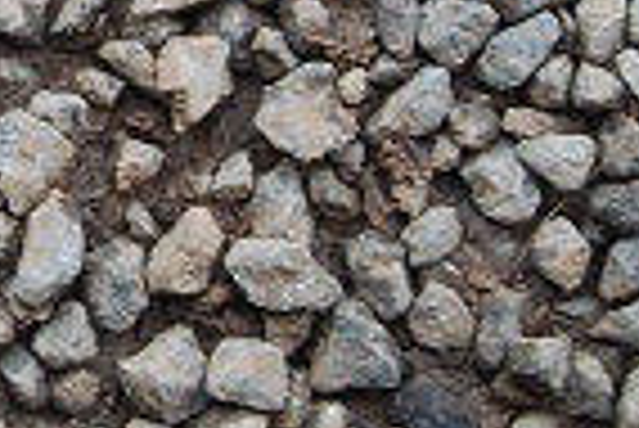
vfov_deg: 6.9
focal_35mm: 196
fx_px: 3484
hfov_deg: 9.8
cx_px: -603
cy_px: -209
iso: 200
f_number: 4
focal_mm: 31
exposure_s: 1/30
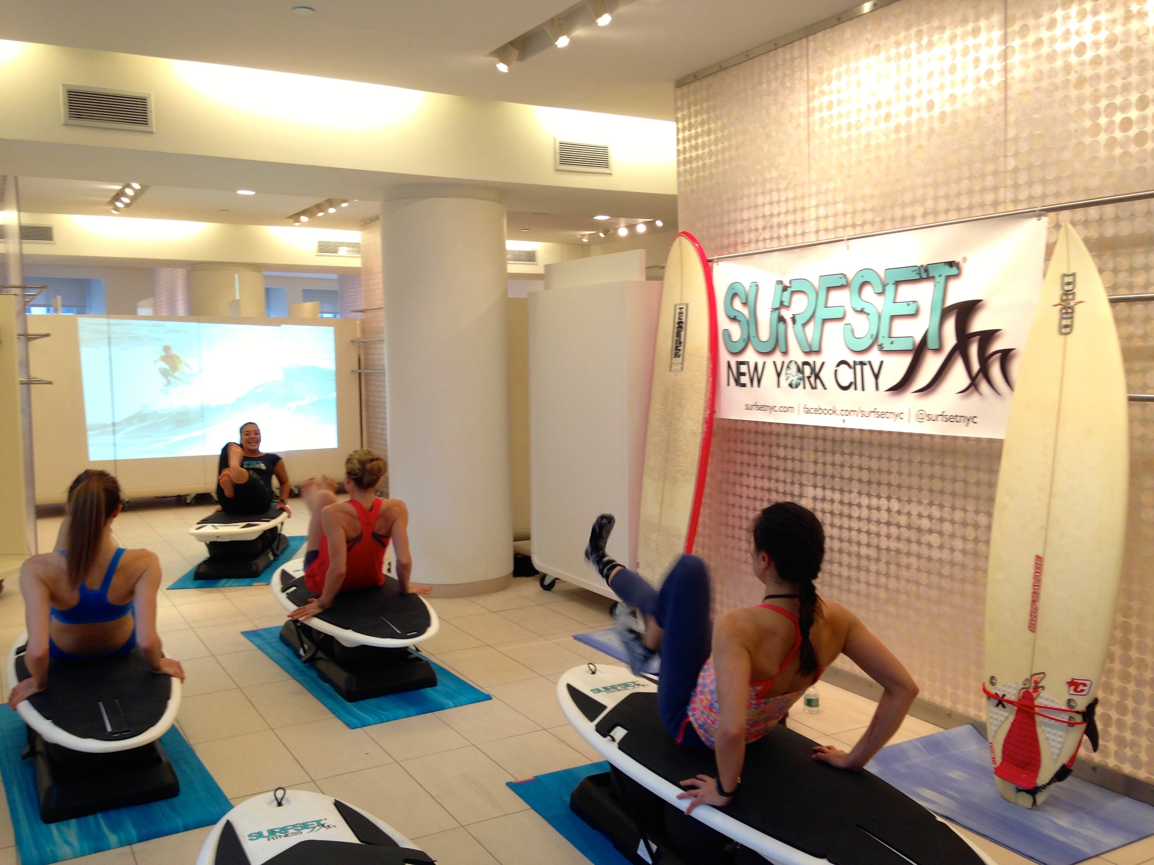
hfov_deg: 55.4
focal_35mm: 33
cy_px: 432
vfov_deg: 42.9
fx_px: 1100
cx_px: 577
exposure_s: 1/20
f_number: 2.4
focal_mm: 4.12
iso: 64
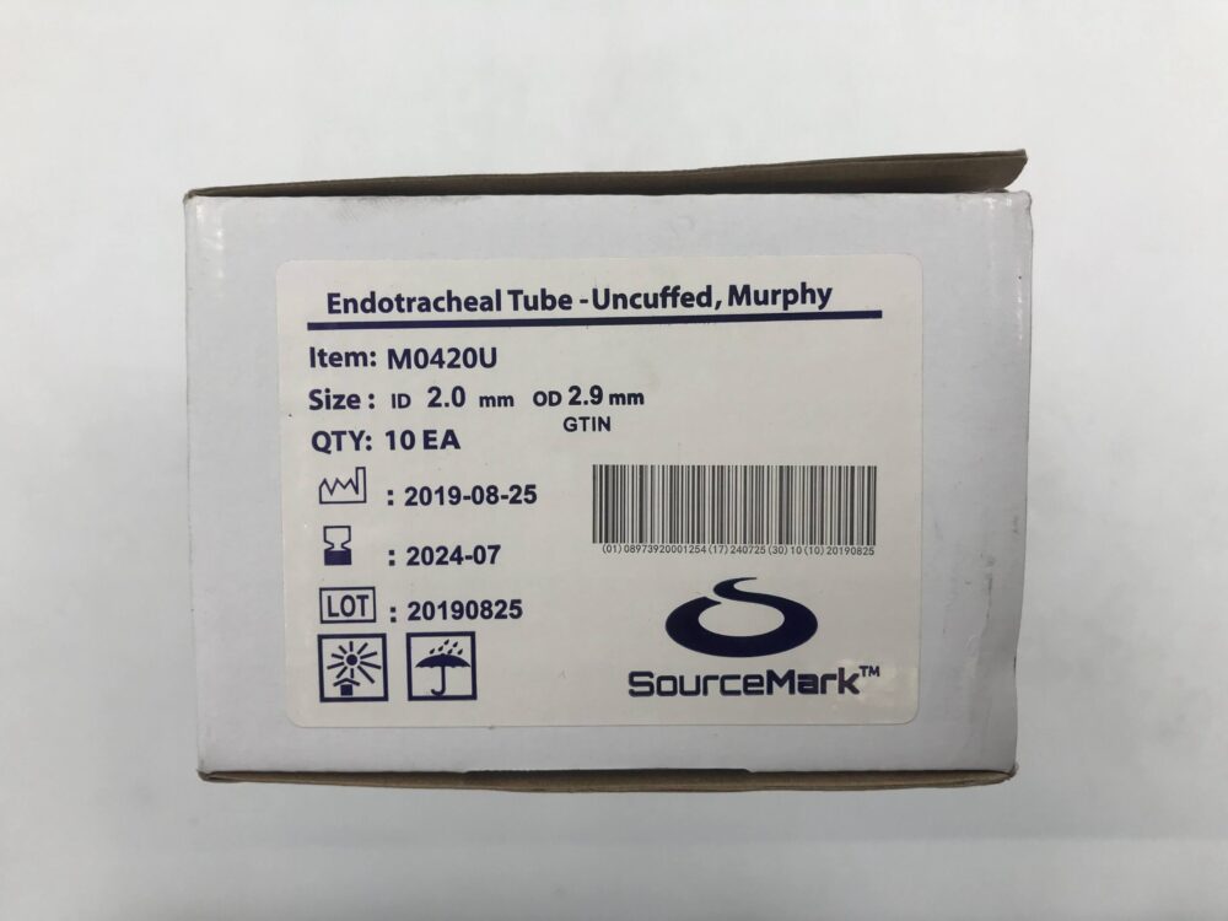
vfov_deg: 49.7
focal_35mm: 28
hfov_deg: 63.4
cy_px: 460
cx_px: 614
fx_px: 993
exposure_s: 1/230
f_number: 1.8
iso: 20
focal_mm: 3.99
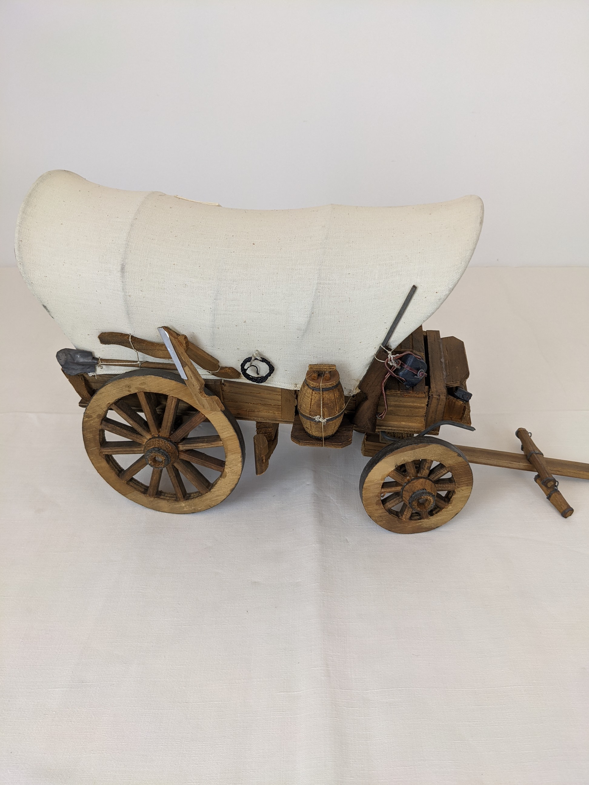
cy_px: 392
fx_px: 613
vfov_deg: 65.3
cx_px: 294
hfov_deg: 51.4
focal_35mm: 27
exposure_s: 1/49.9
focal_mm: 4.38
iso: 72
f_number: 1.73
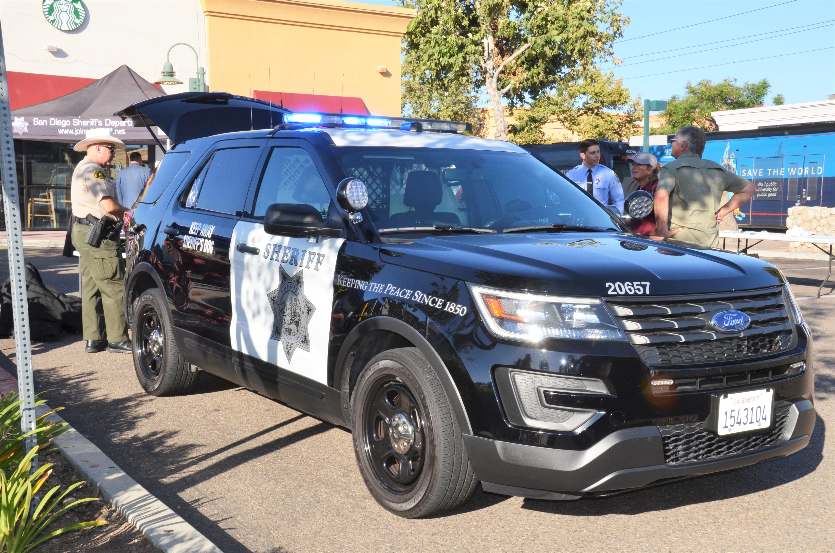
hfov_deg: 45.0
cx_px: 418
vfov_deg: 30.7
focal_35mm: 44
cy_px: 276
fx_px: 1007
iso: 400
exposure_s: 1/250
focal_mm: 29
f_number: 16
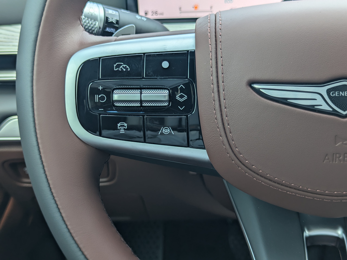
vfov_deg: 30.3
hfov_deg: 39.7
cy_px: 130
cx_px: 174
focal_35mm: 48
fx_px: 481
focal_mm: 6.81
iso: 44
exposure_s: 1/188
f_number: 1.85
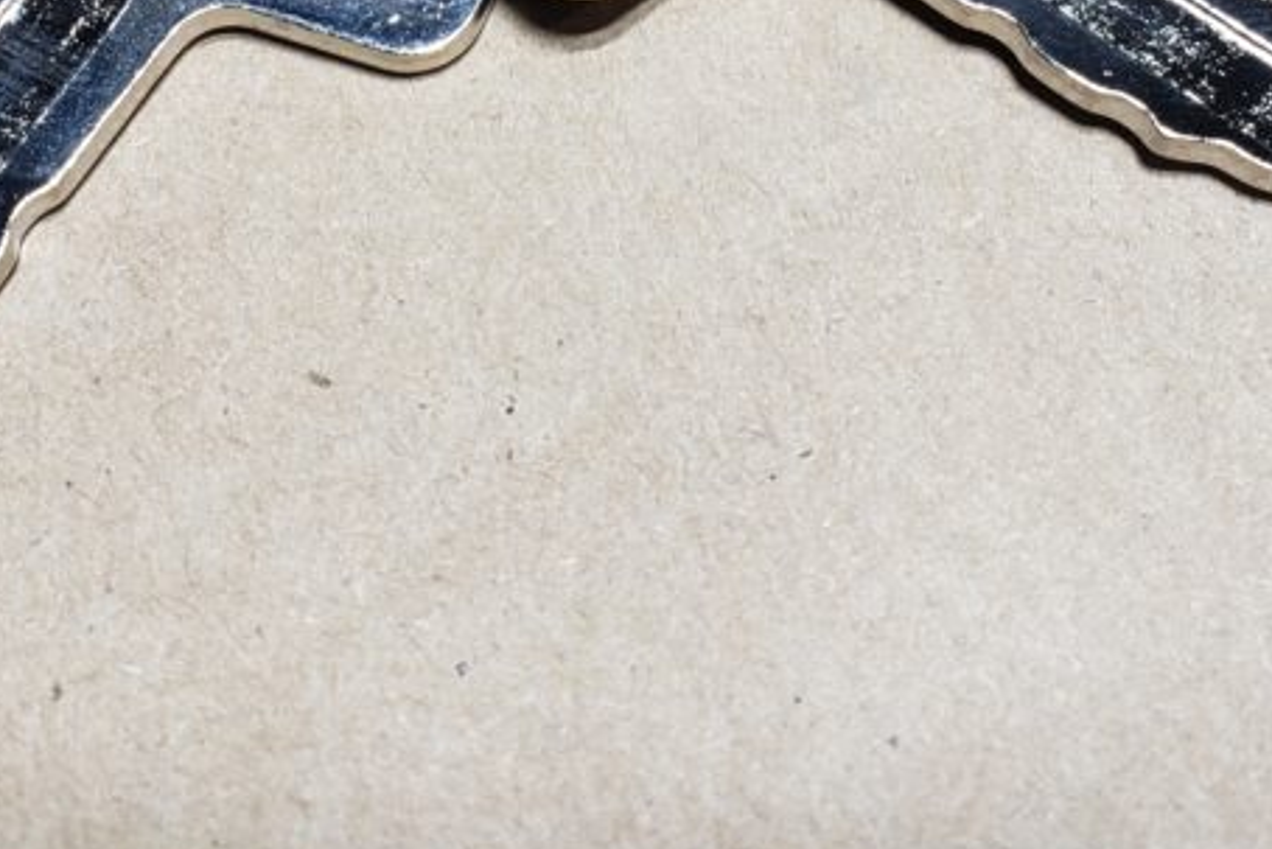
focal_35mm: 61
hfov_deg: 32.8
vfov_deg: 20.5
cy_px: -235
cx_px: 563
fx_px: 2156
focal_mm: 4.3
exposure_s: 1/120
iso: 100
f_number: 2.4
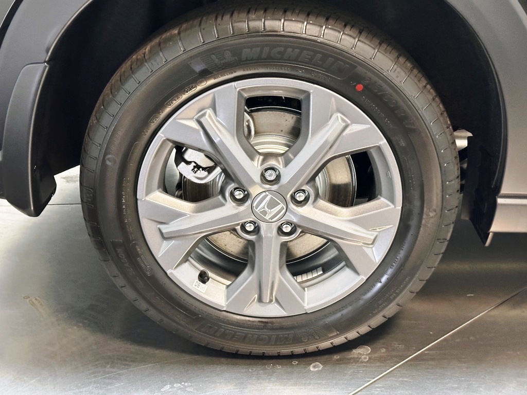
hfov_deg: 39.7
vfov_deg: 30.3
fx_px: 731
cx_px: 264
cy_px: 198
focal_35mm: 48
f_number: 1.78
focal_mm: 6.86
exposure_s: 1/30
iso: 640
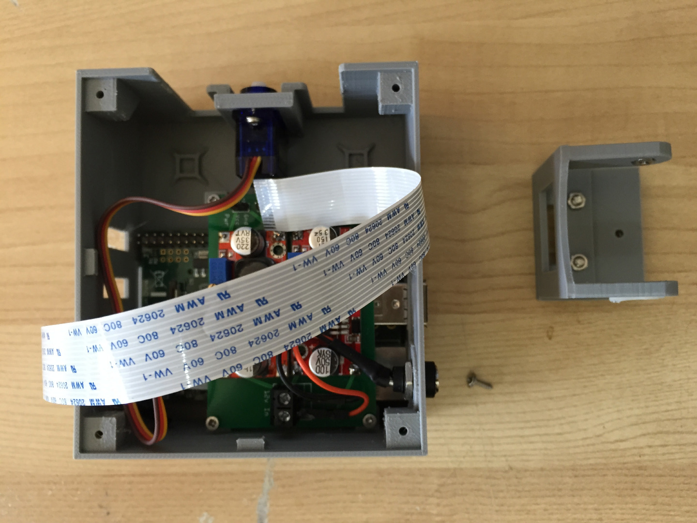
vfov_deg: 48.2
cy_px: 262
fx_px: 584
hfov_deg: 61.7
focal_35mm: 29
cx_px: 348
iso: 160
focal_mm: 4.15
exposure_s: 1/33
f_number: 2.2
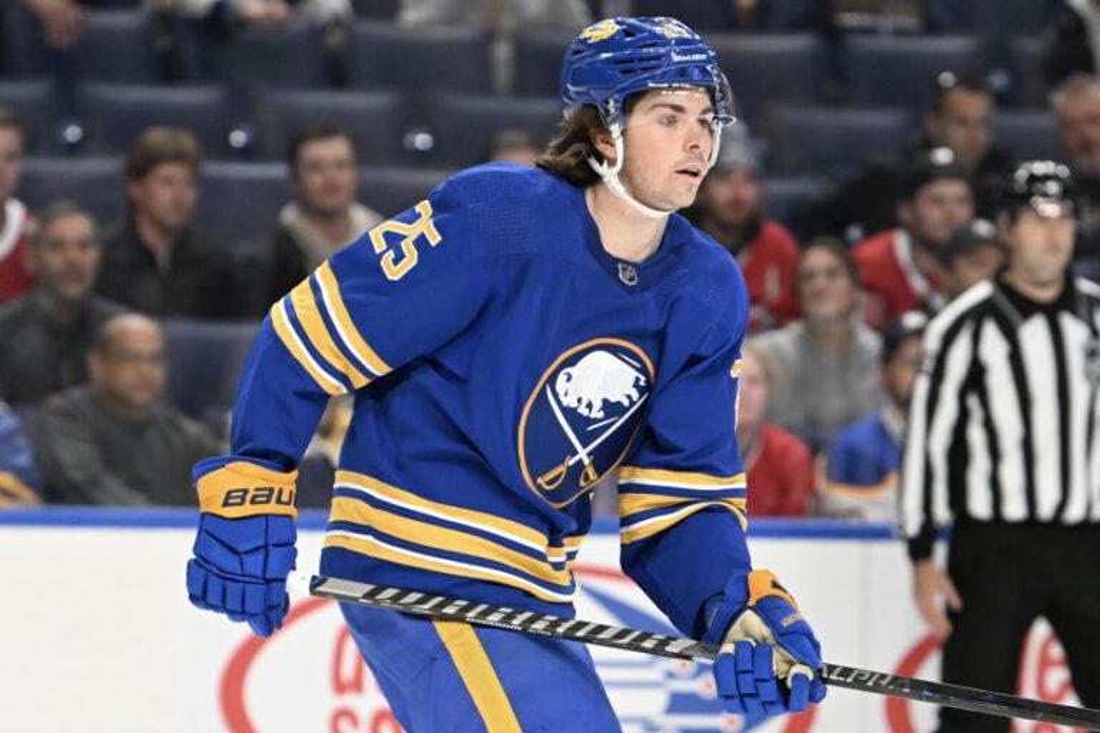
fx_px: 5347
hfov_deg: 11.7
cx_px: 550
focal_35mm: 175
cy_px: 366
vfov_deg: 7.8
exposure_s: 1/1600
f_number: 3.5
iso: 3200
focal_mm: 175
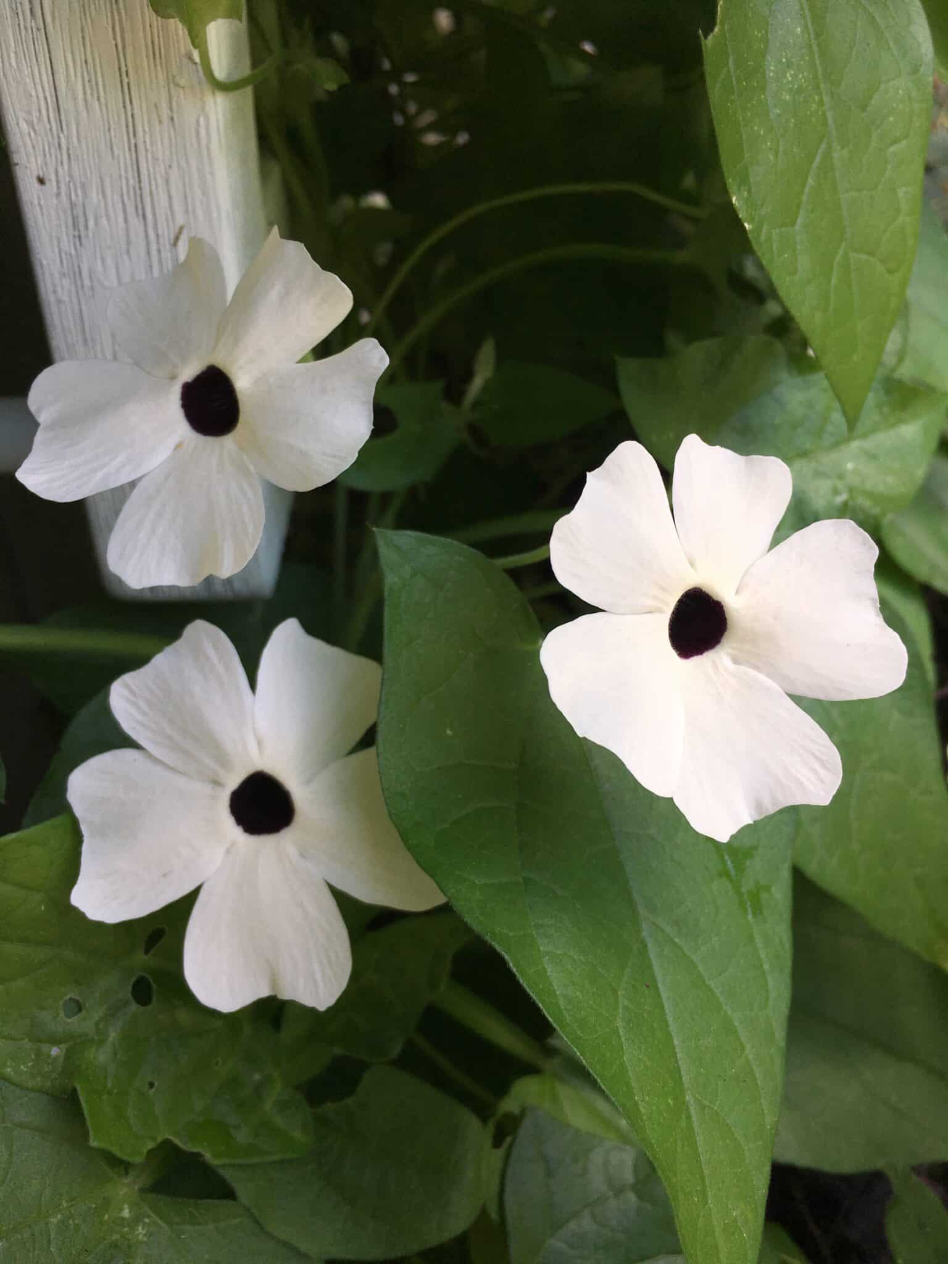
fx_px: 1059
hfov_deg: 48.2
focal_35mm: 29
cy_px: 632
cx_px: 474
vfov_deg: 61.7
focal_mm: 4.15
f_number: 2.2
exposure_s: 1/279
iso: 25
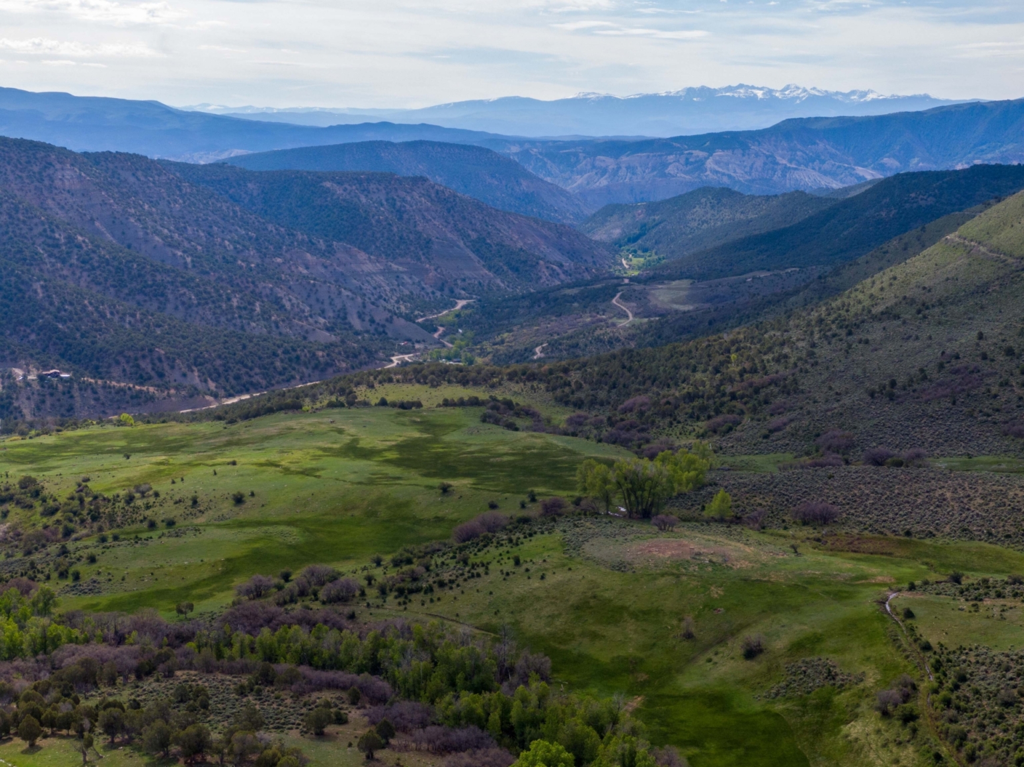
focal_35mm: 48
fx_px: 1419
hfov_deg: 39.7
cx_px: 512
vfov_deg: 30.2
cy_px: 384
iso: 100
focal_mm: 8.6
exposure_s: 1/500
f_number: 3.8
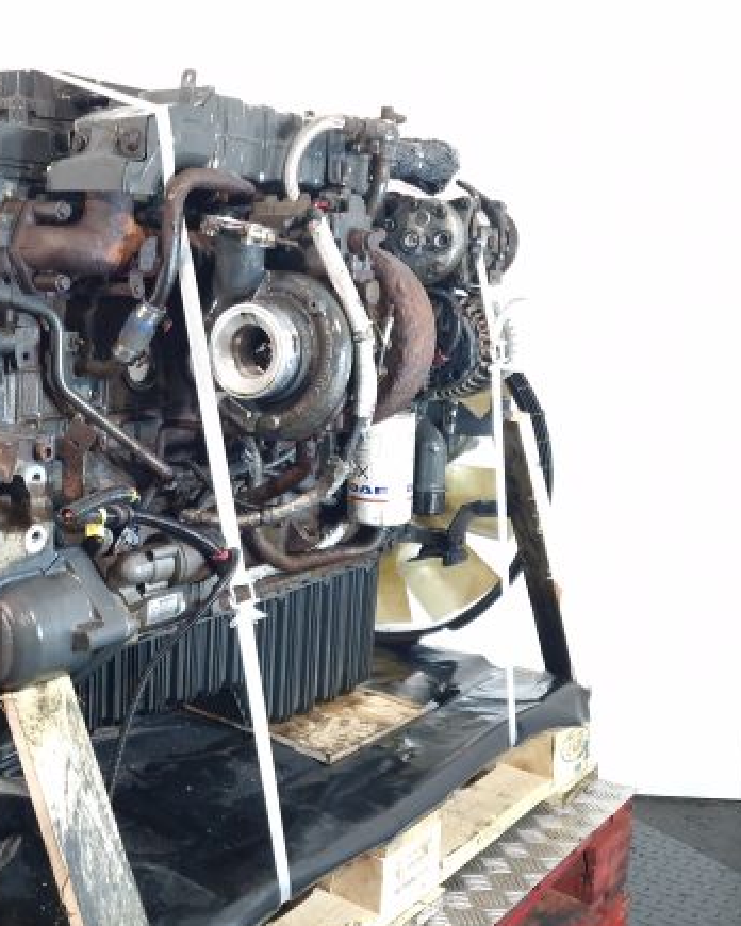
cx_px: 130
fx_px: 850
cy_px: 477
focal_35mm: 31
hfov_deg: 44.4
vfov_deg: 57.2
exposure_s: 1/50
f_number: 1.8
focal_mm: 6.4
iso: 200
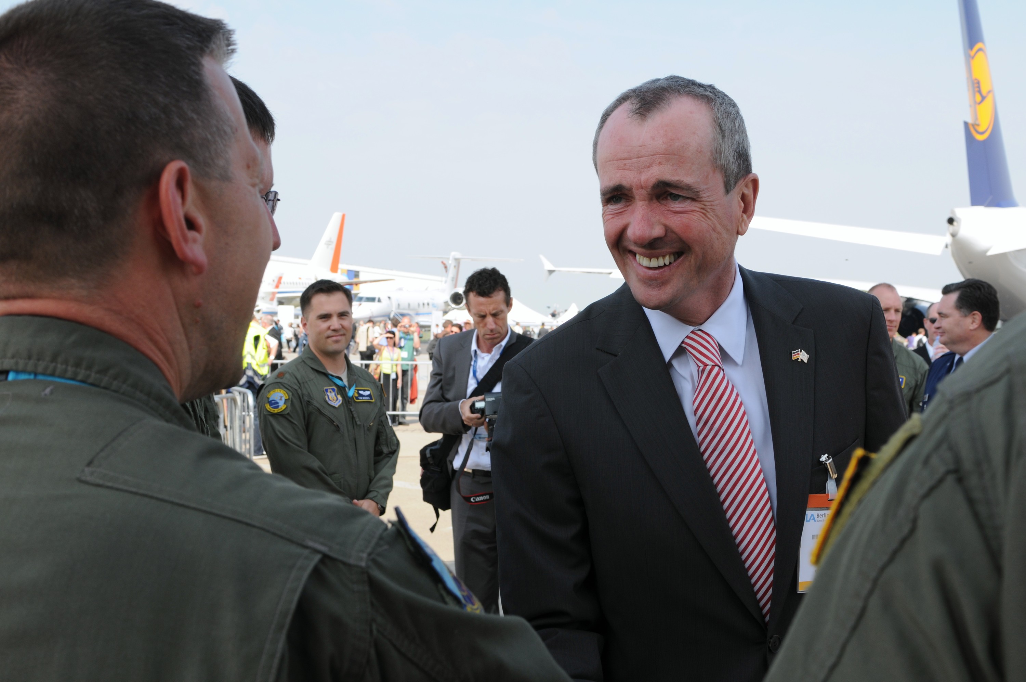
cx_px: 513
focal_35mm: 46
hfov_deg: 42.4
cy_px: 341
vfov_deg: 28.9
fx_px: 1324
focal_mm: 31
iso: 200
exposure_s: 1/250
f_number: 8
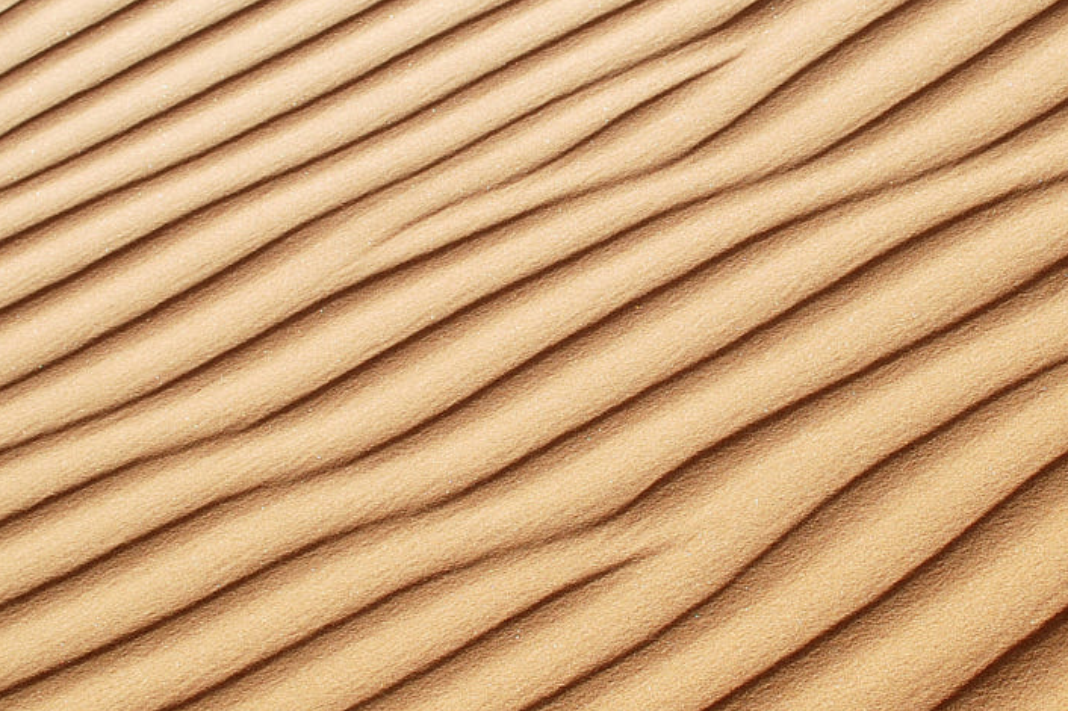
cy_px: 238
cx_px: 719
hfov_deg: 24.4
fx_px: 2461
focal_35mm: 83
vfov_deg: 16.4
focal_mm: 26
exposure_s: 1/200
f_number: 10
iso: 100
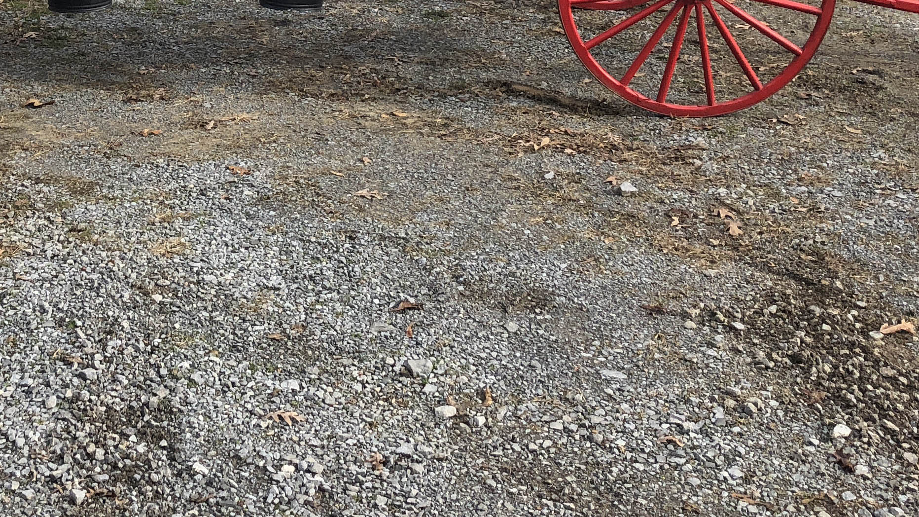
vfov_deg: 17.4
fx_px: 1608
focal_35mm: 66
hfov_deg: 31.1
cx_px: 190
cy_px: -99
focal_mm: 4
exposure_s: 1/1066
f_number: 1.8
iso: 20
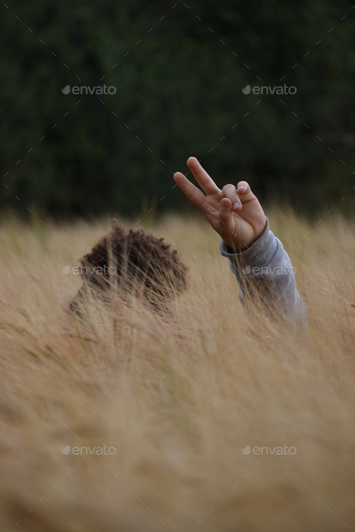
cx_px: 178
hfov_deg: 4.6
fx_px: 4437
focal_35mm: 300
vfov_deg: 6.9
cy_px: 266
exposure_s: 1/500
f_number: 6.3
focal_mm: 200
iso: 220
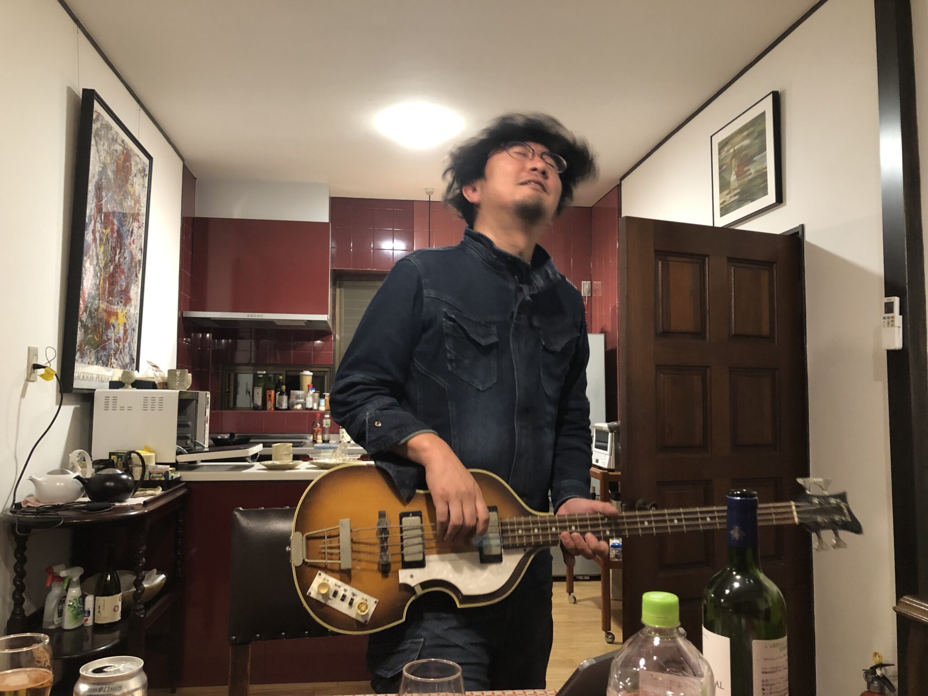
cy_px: 348
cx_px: 464
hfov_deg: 63.4
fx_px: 751
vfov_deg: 49.7
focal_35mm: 28
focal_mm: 3.99
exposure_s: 1/13
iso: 100
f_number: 1.8
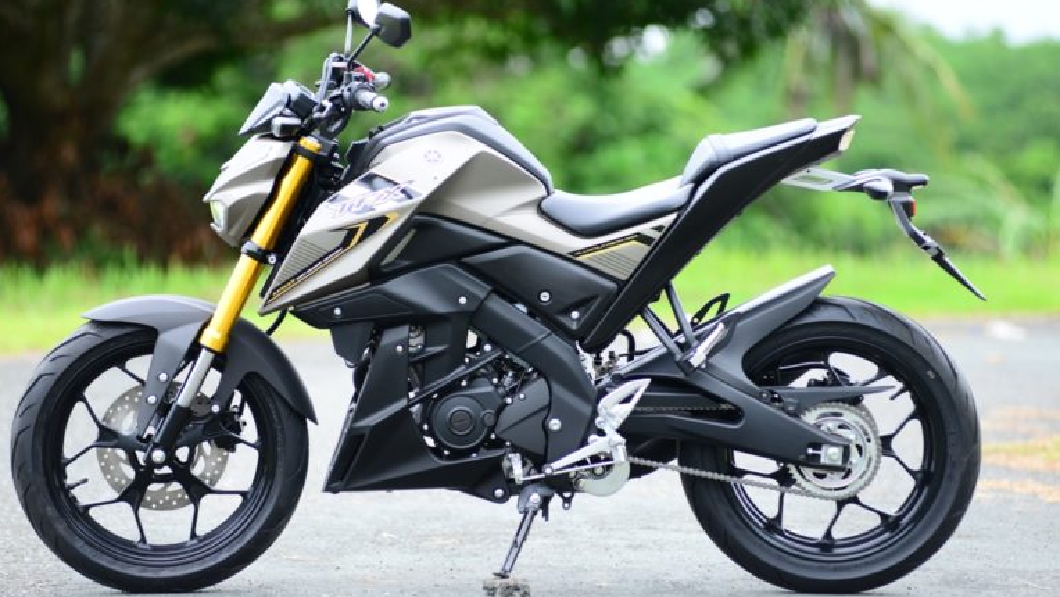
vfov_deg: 6.8
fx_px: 5032
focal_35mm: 179
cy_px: 305
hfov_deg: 12.0
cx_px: 530
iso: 800
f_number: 3.5
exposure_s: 1/1600
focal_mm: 170
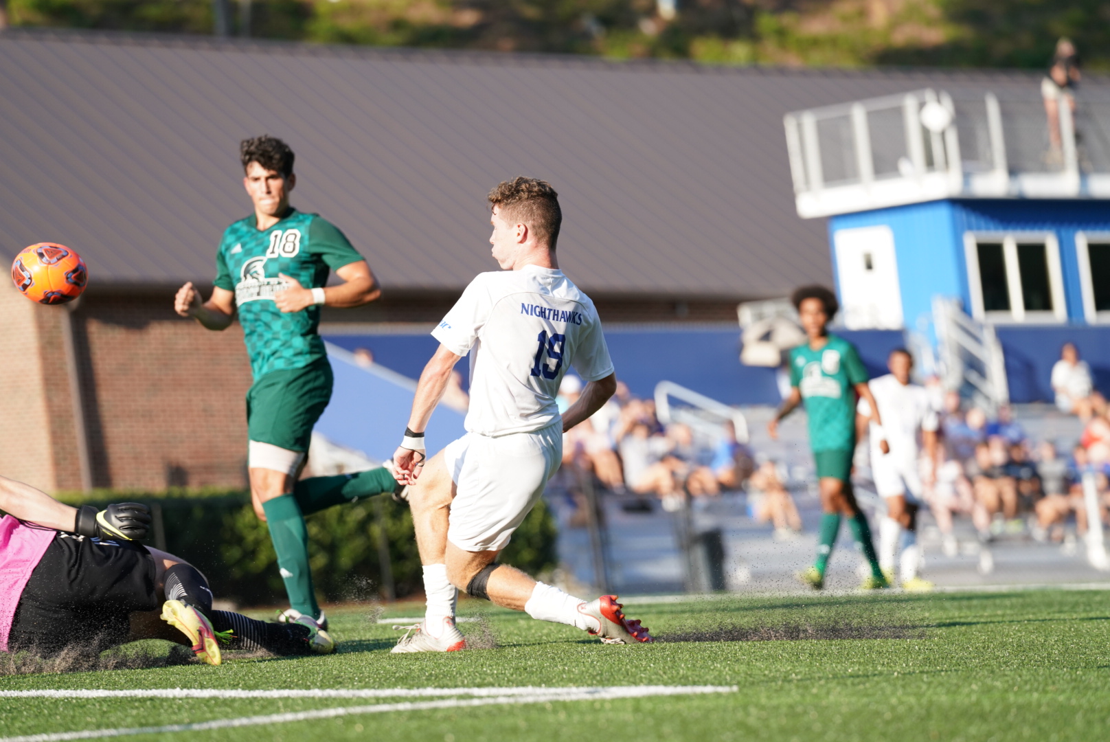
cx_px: 555
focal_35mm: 200
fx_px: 6171
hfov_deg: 10.3
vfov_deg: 6.9
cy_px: 371
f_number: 4
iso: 800
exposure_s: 1/2500
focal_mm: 200
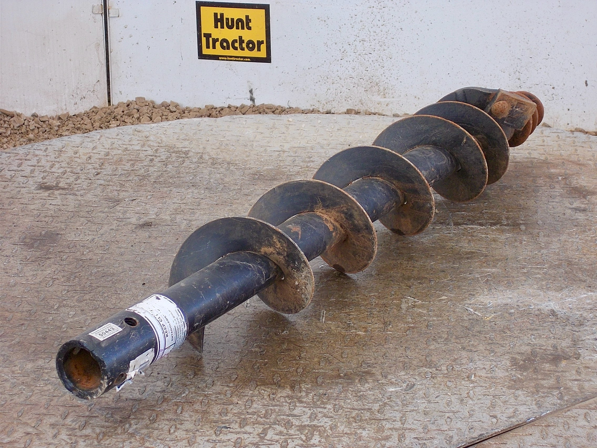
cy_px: 224
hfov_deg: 17.4
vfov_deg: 13.1
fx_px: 1949
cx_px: 298
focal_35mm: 113
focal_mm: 20.1
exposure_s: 1/60
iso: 140
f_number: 6
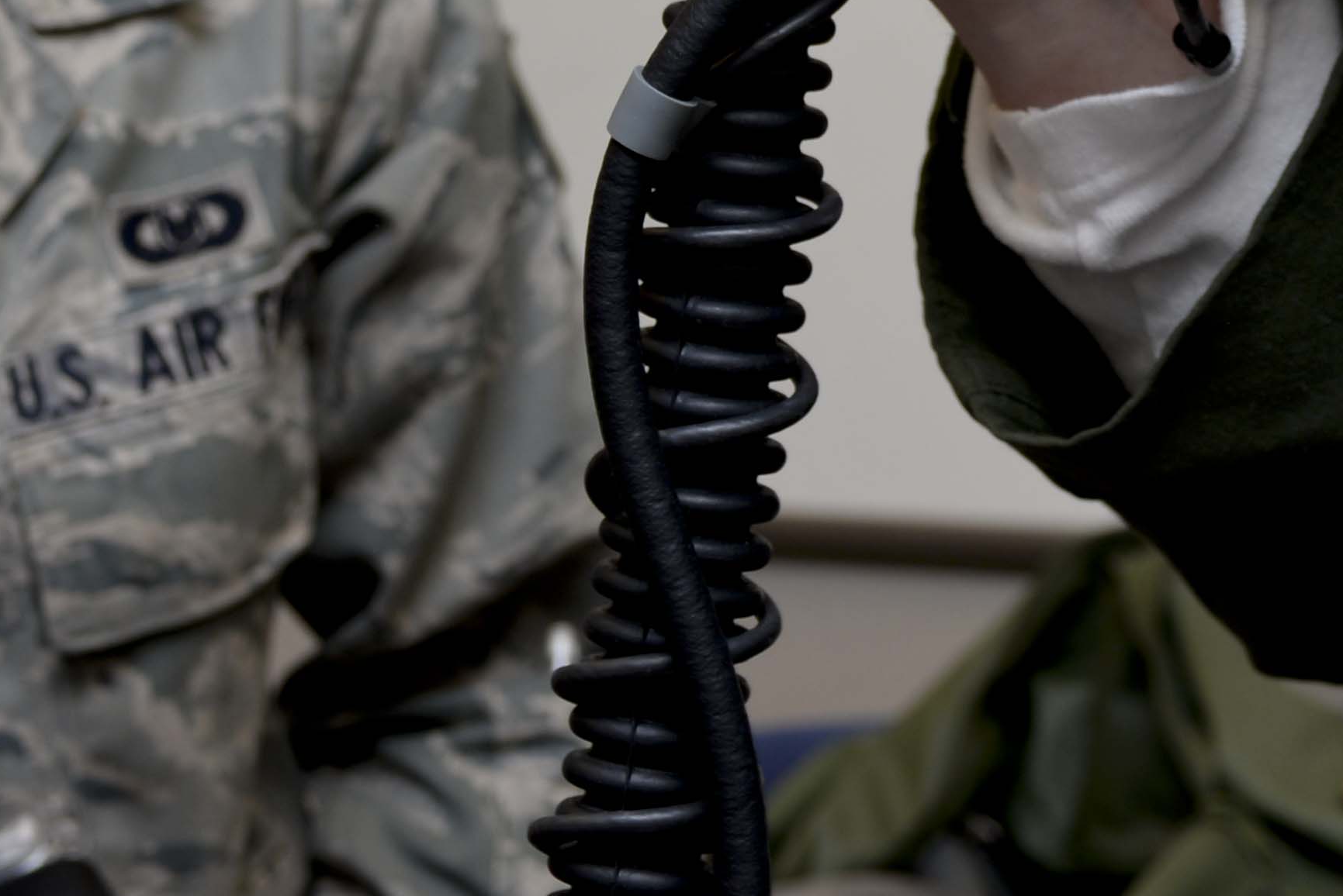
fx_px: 5188
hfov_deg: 14.6
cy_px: -530
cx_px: 1161
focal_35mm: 139
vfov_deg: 9.5
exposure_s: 1/100
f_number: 5.6
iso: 250
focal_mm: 40
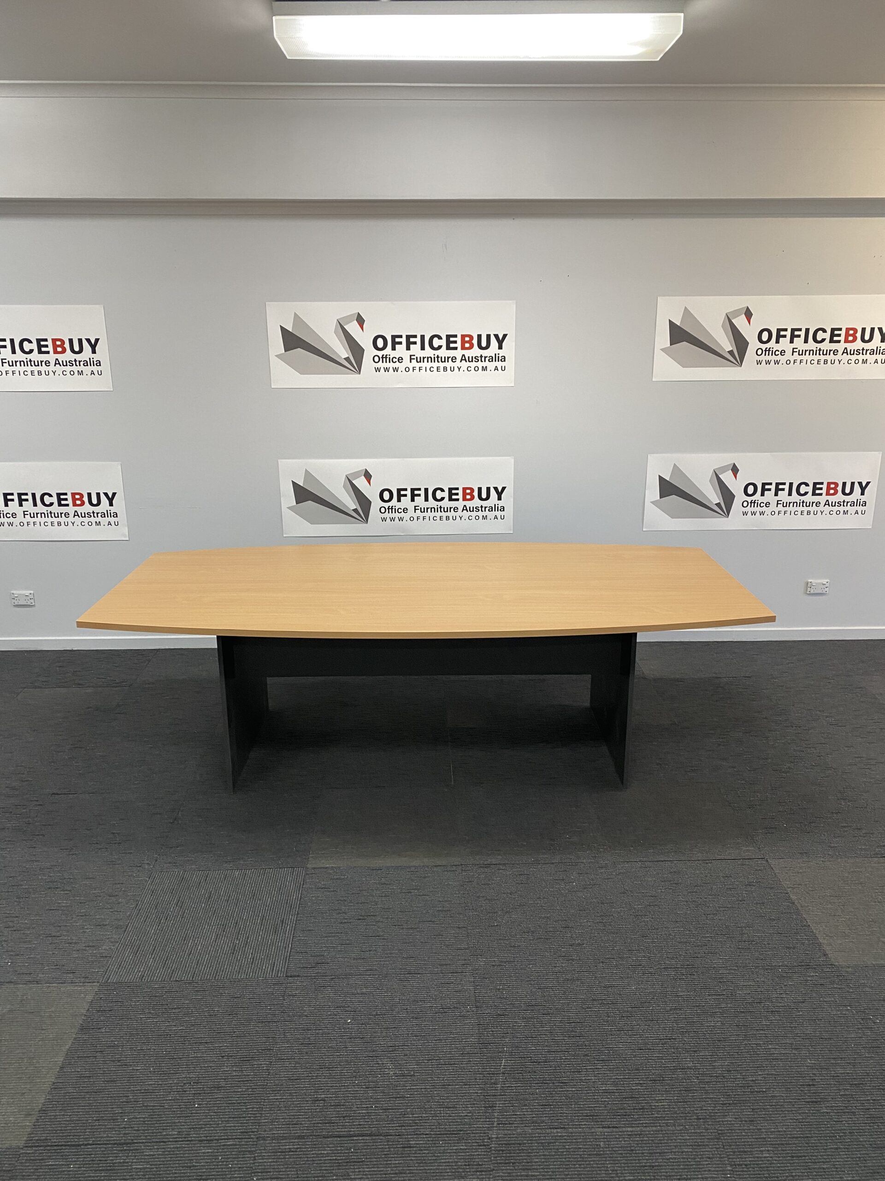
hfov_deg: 53.1
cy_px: 590
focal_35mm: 26
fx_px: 886
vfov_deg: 67.3
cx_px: 442
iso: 125
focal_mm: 4.25
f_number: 1.8
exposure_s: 1/50
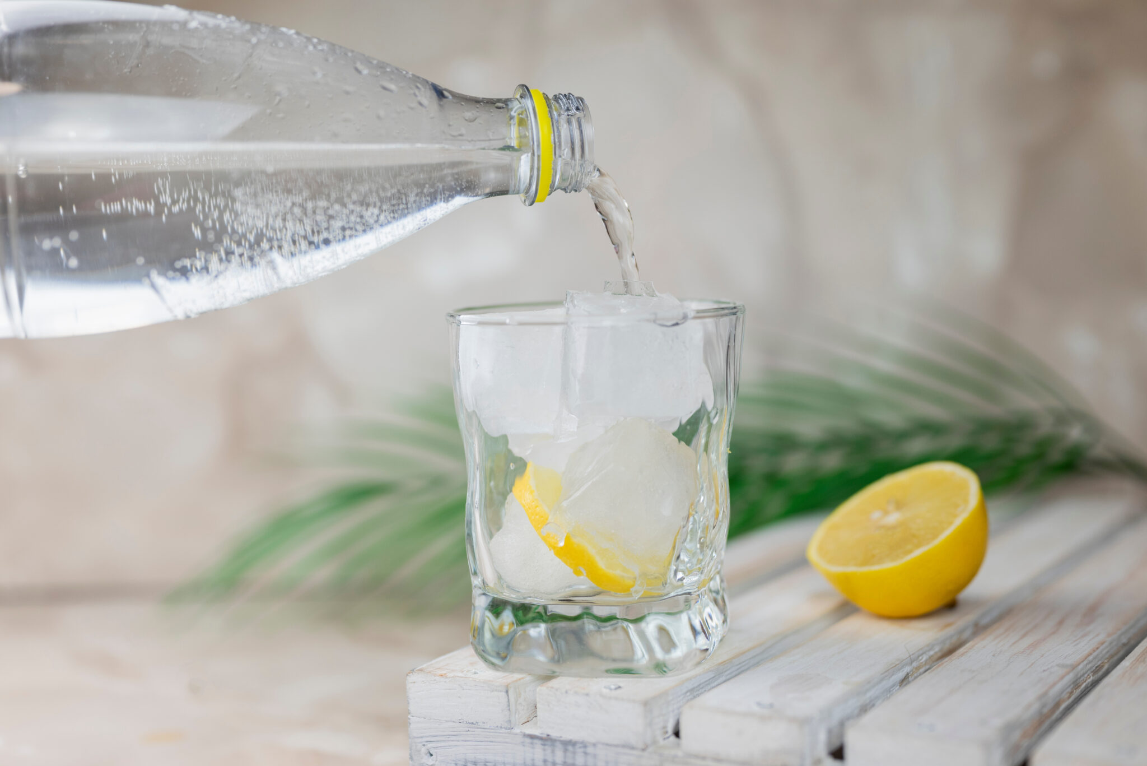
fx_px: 1594
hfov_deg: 39.6
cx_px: 574
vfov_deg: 27.0
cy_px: 383
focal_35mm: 50
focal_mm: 50
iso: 200
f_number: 2.8
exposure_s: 1/400
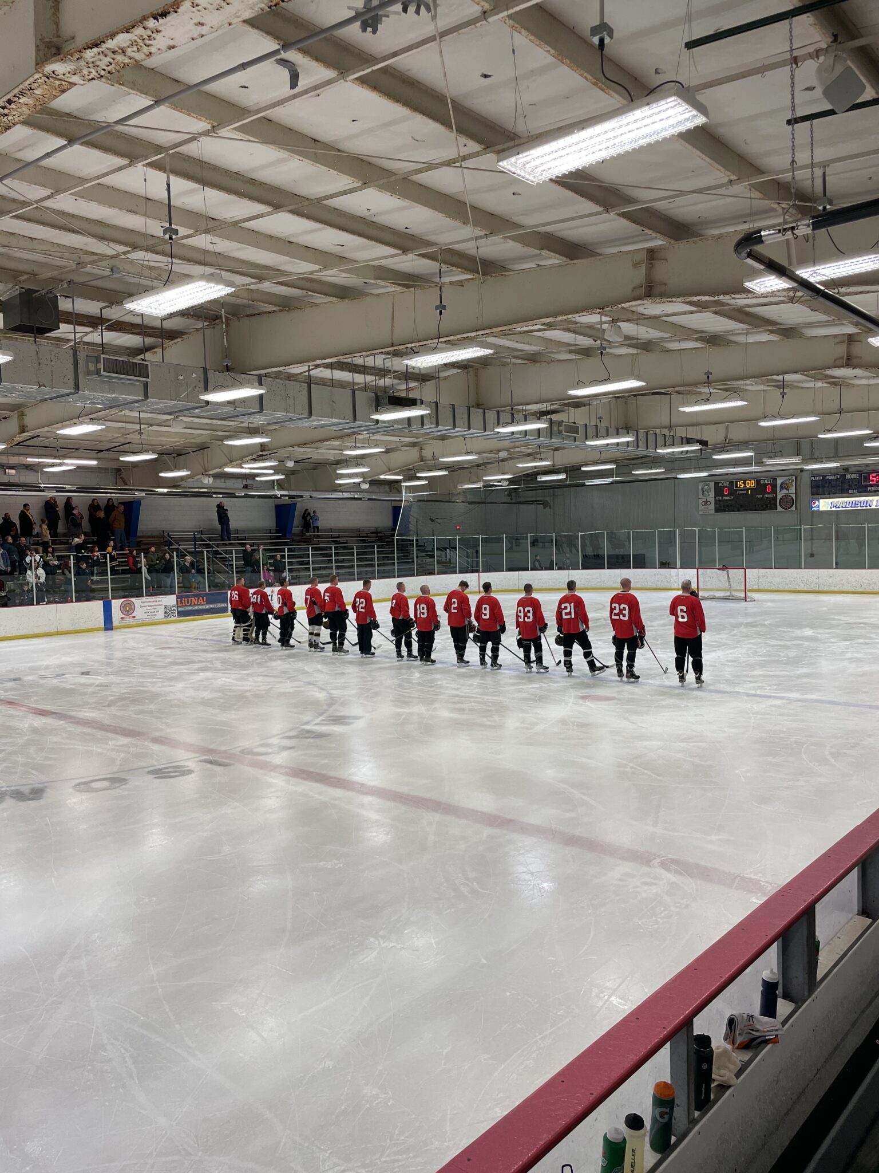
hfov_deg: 53.1
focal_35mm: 26
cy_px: 586
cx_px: 440
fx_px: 880
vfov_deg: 67.3
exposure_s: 1/120
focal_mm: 4.2
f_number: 1.6
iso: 100
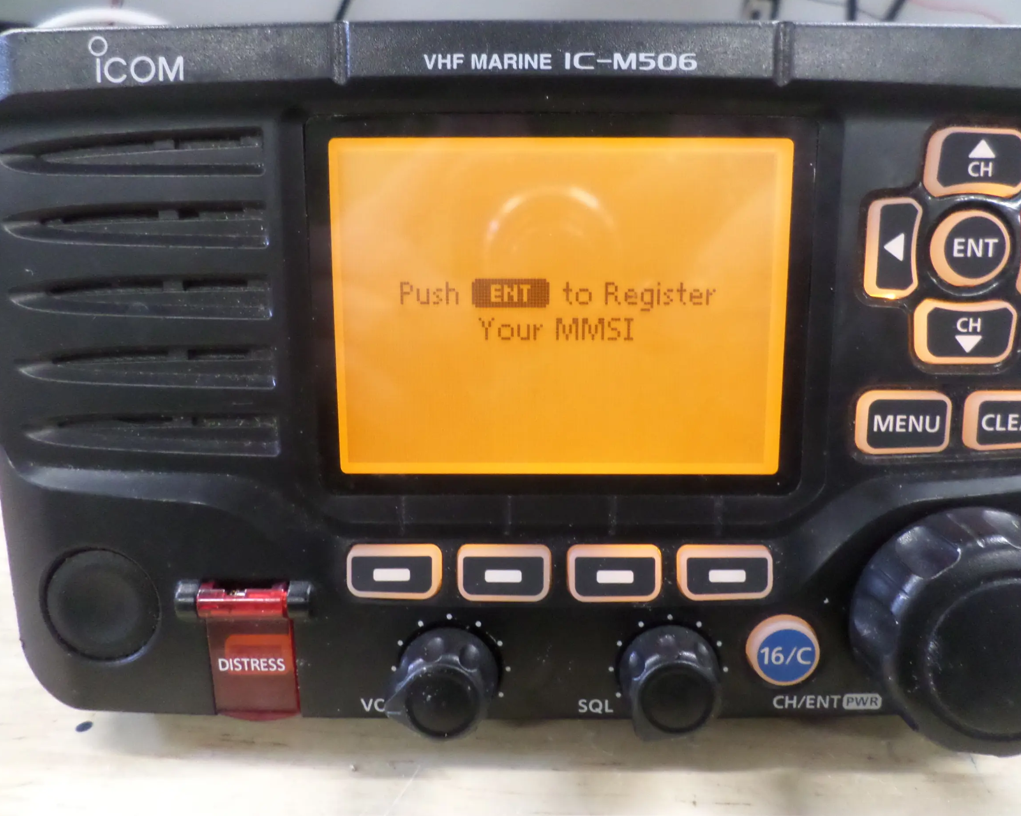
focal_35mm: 27
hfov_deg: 64.0
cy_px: 404
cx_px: 552
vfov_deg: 53.2
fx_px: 816
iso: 400
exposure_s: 1/30
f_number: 2.5
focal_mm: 4.5
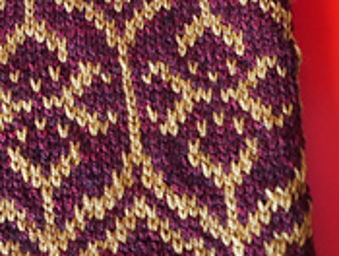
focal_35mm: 114
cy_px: 141
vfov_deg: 13.0
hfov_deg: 16.7
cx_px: -41
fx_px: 1119
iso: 3200
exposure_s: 1/50
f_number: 1.7
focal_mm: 20
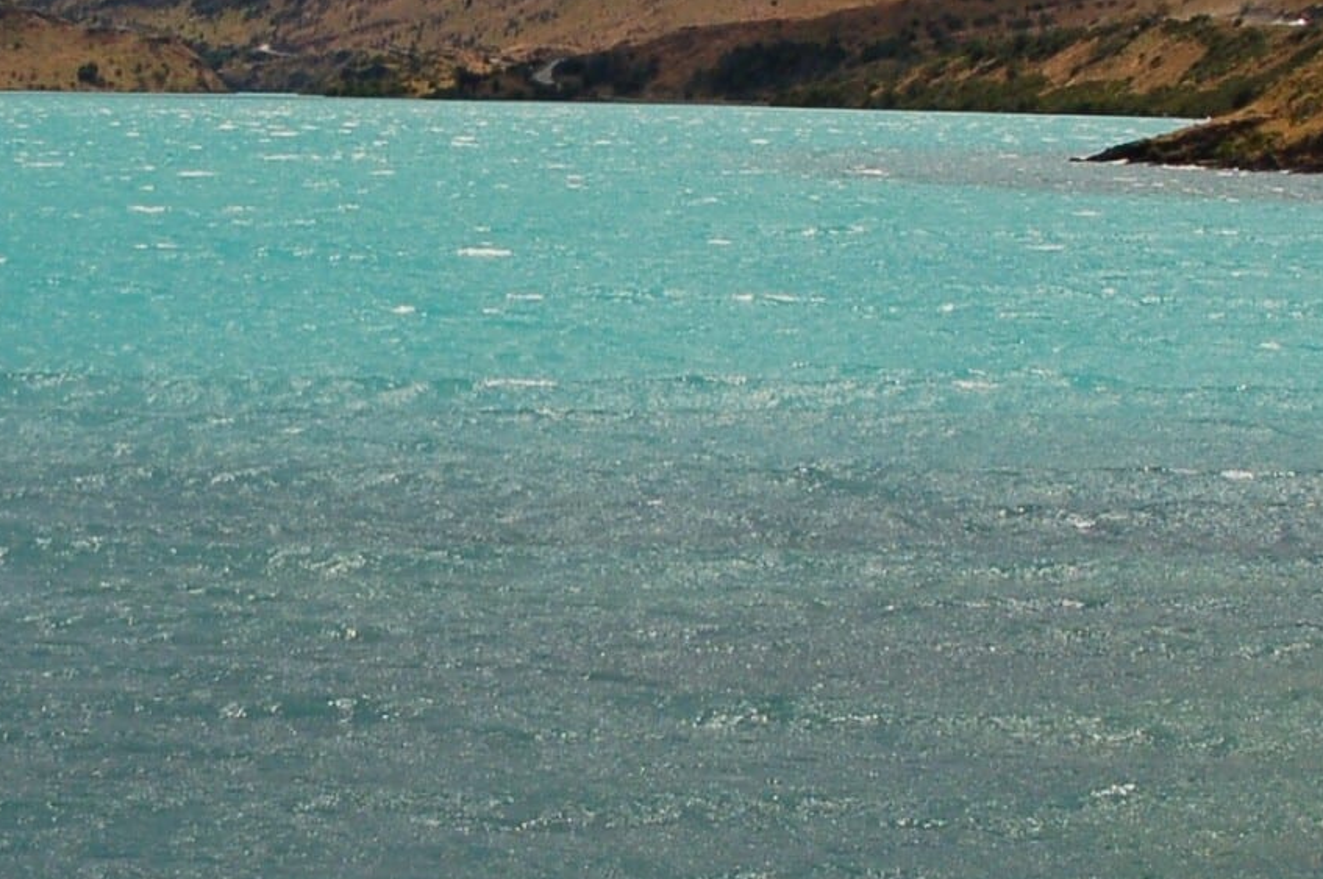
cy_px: 348
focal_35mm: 127
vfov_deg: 10.8
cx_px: 364
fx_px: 4663
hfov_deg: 16.1
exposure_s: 1/320
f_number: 10
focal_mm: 28
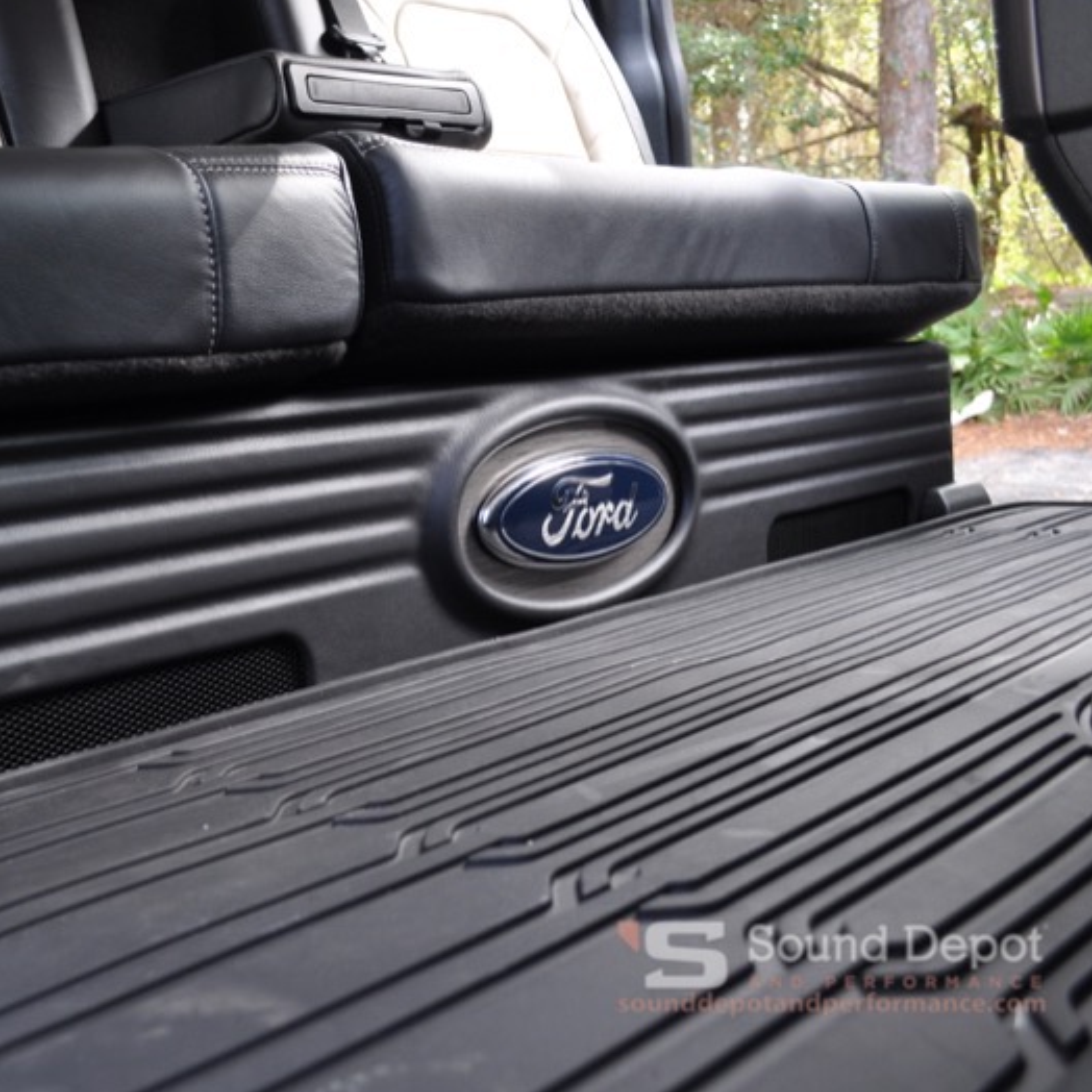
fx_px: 1249
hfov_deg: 45.9
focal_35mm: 35
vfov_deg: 47.2
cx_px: 298
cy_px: 551
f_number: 4.5
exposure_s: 1/80
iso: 400
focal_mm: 18
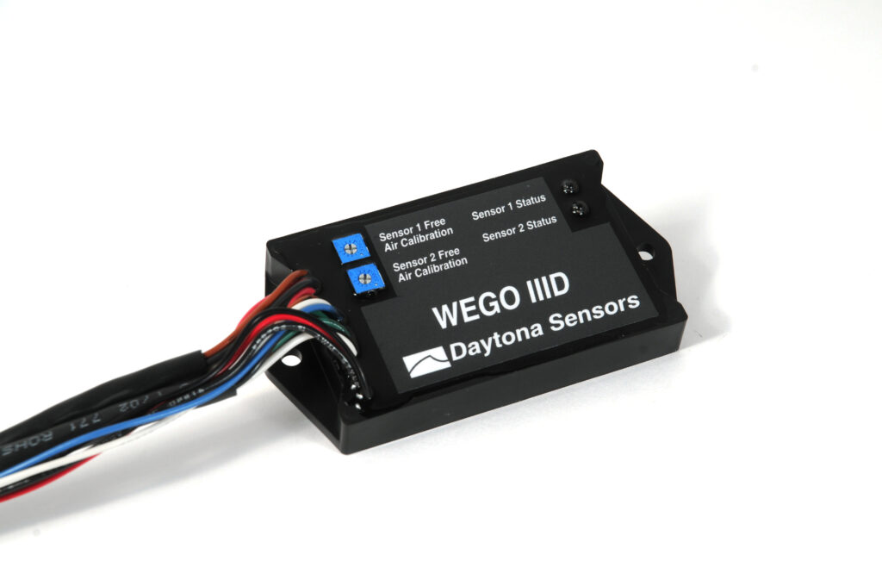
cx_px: 441
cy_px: 293
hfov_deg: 19.5
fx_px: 2569
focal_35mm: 105
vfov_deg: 13.0
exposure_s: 1/60
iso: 200
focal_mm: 70
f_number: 13
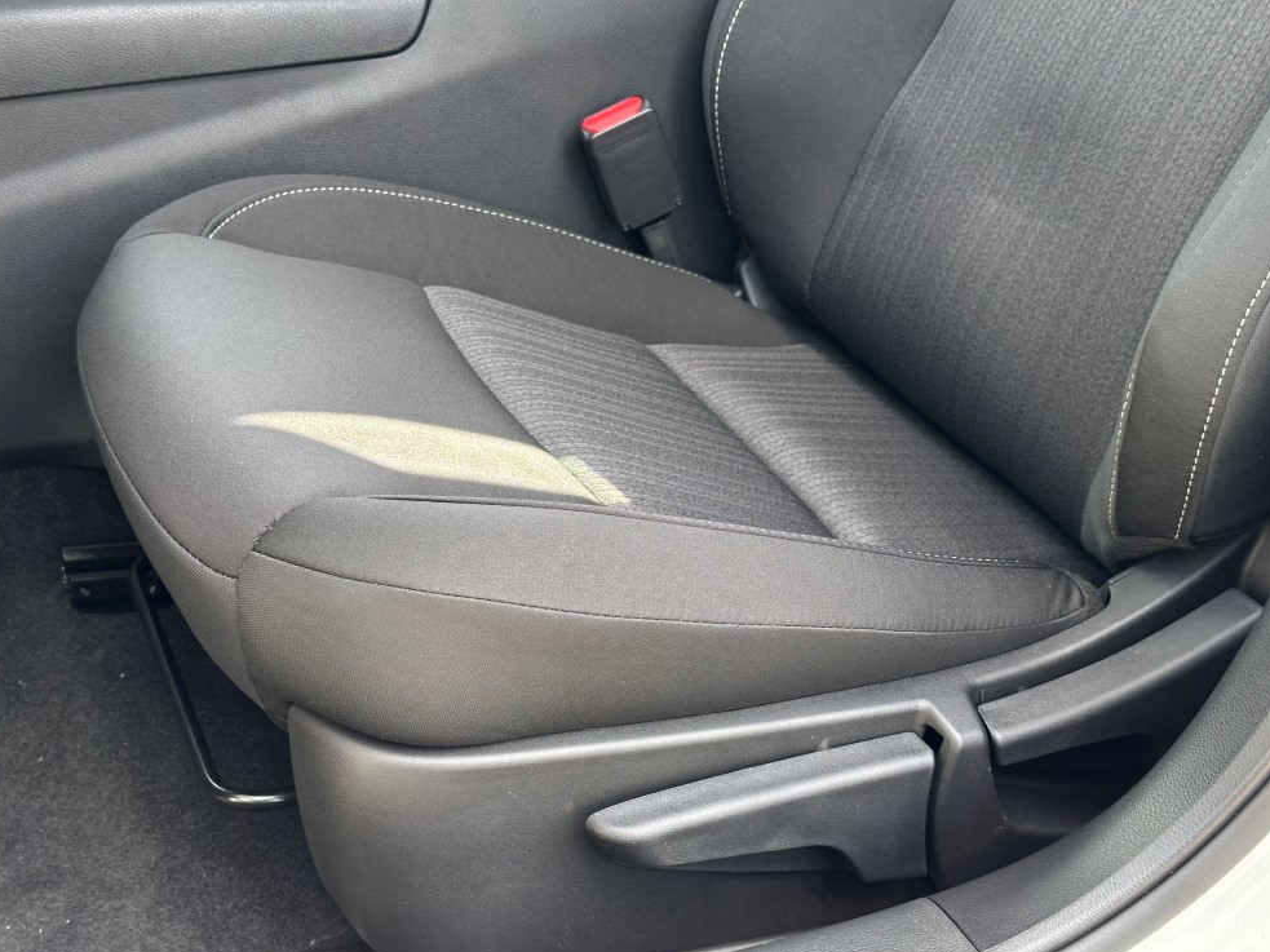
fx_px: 1834
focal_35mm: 50
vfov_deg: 29.1
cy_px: 495
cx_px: 625
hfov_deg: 38.2
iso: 64
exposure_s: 1/172
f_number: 1.78
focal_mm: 6.86
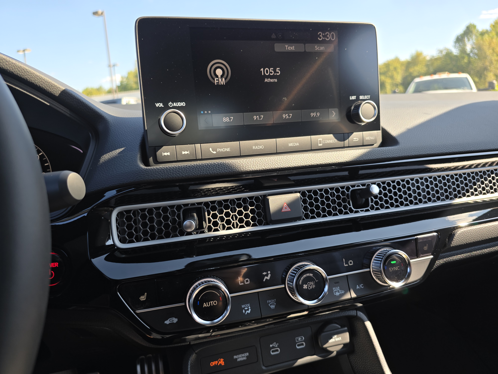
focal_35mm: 23
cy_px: 187
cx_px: 249
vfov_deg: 58.9
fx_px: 331
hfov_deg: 73.9
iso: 16
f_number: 1.7
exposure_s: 1/180
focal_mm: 6.3
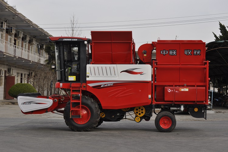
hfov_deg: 24.6
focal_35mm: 82
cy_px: 76
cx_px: 114
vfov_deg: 16.6
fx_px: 522
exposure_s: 1/200
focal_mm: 55
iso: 200
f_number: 9
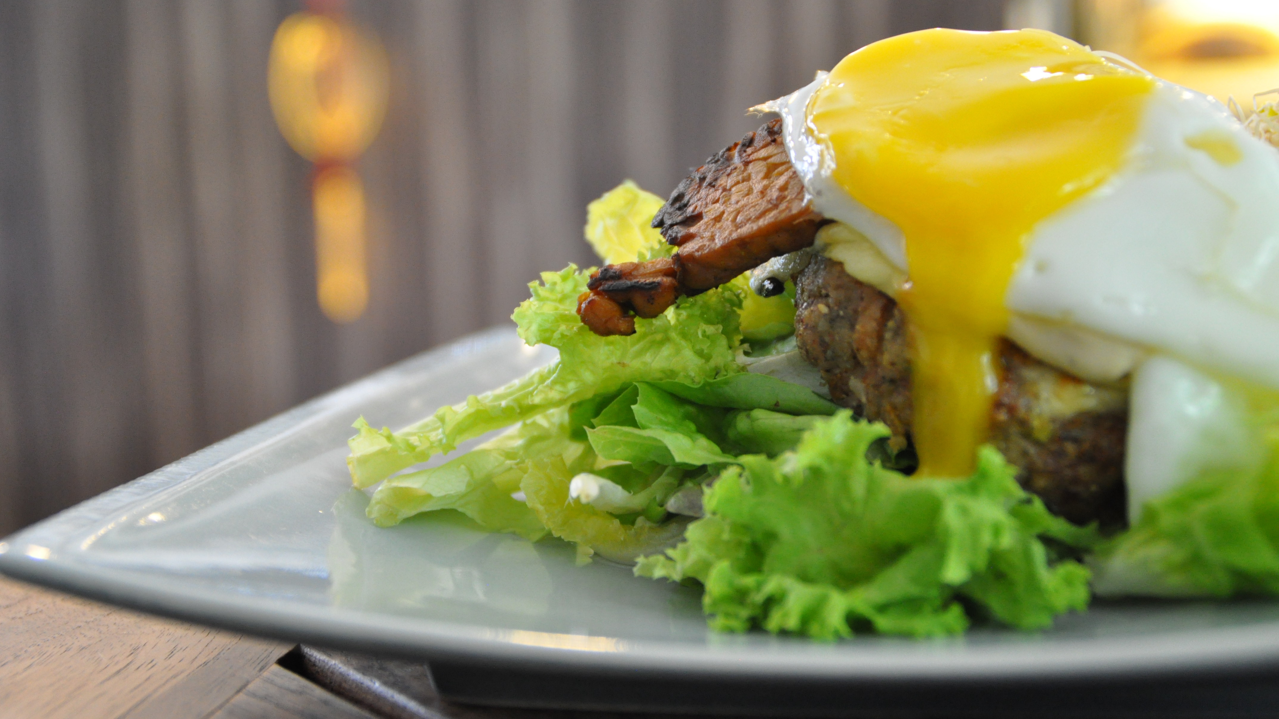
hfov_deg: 31.9
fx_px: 2238
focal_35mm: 66
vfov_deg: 18.2
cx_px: 640
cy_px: 302
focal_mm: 42
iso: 1600
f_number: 4.5
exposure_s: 1/20
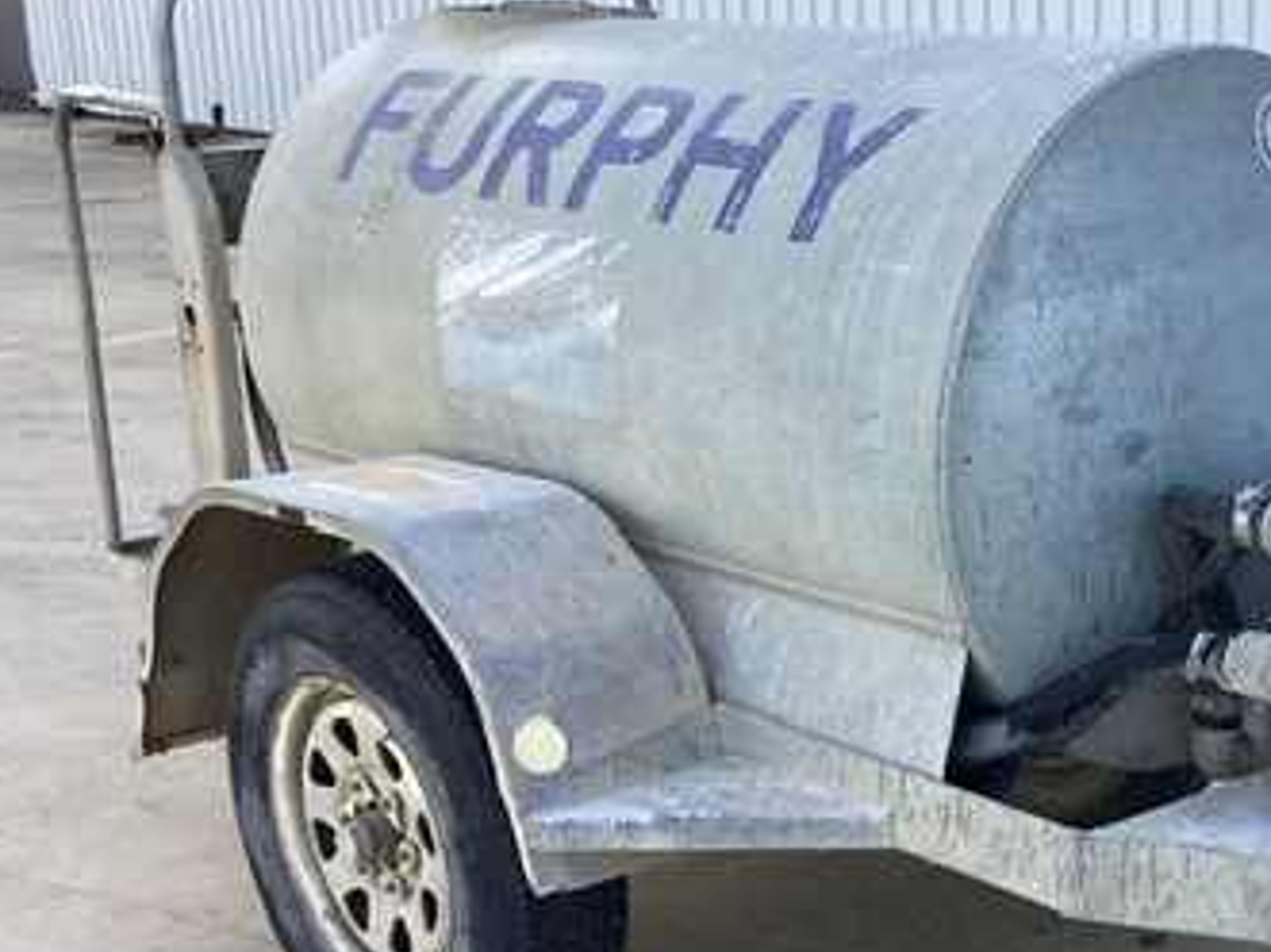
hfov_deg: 30.7
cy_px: 695
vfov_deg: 24.2
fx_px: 2202
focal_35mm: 60
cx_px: 1156
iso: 25
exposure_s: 1/259
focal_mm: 3.3
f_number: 2.4
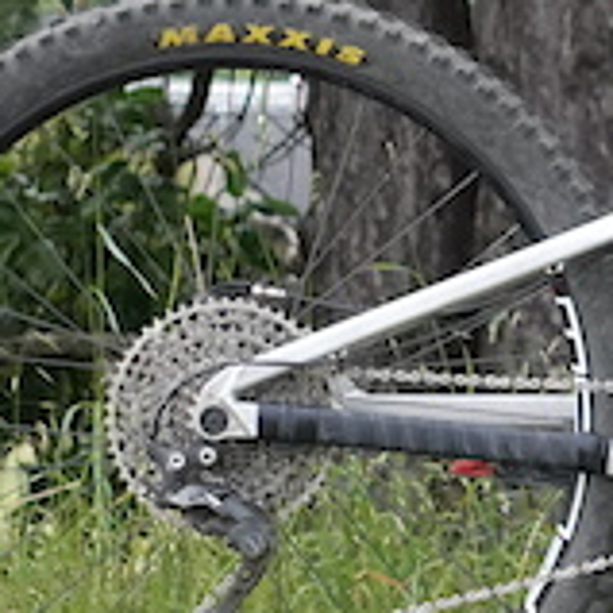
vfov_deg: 6.7
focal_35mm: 261
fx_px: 5229
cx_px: 844
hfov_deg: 6.6
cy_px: 87
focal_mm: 22.38
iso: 1600
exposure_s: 1/800
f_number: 2.8
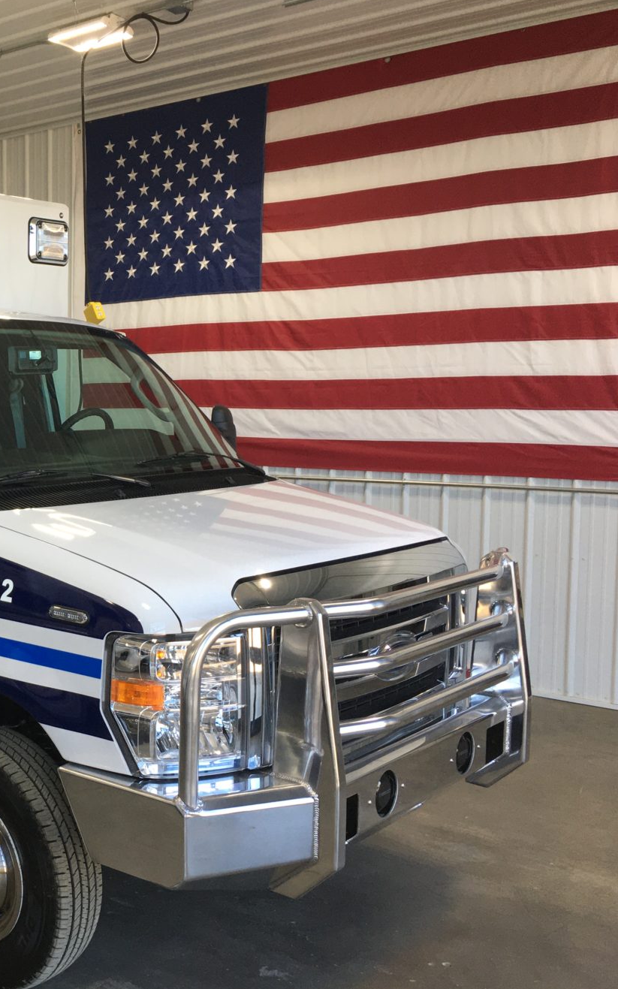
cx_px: -40
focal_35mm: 42
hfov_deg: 28.1
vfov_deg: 47.2
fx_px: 1132
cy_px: 486
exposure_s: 1/120
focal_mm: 4.15
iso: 40
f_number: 2.2
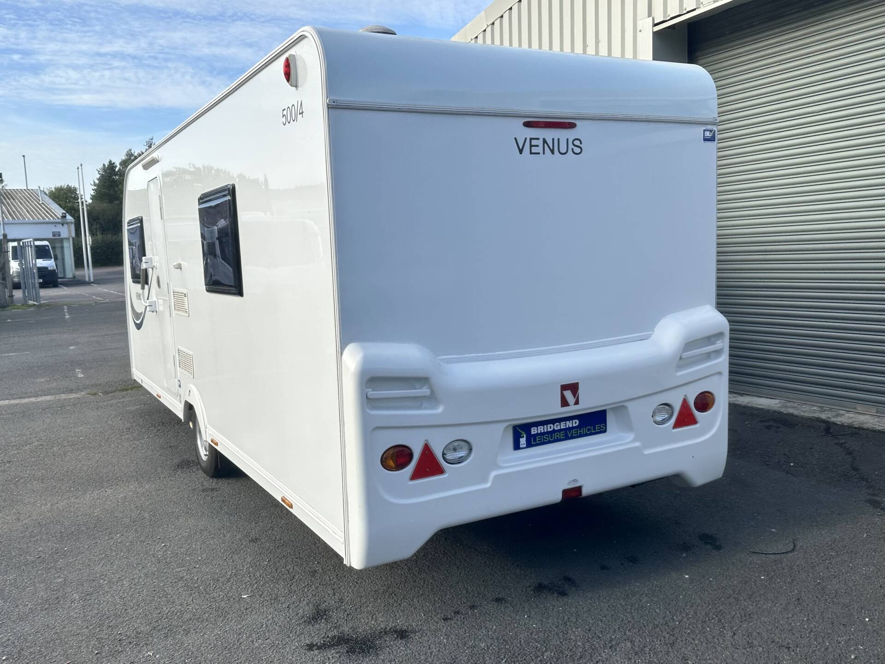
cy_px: 332
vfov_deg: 56.8
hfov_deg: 71.6
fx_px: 614
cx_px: 442
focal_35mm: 24
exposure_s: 1/2070
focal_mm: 6.86
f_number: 1.78
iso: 80
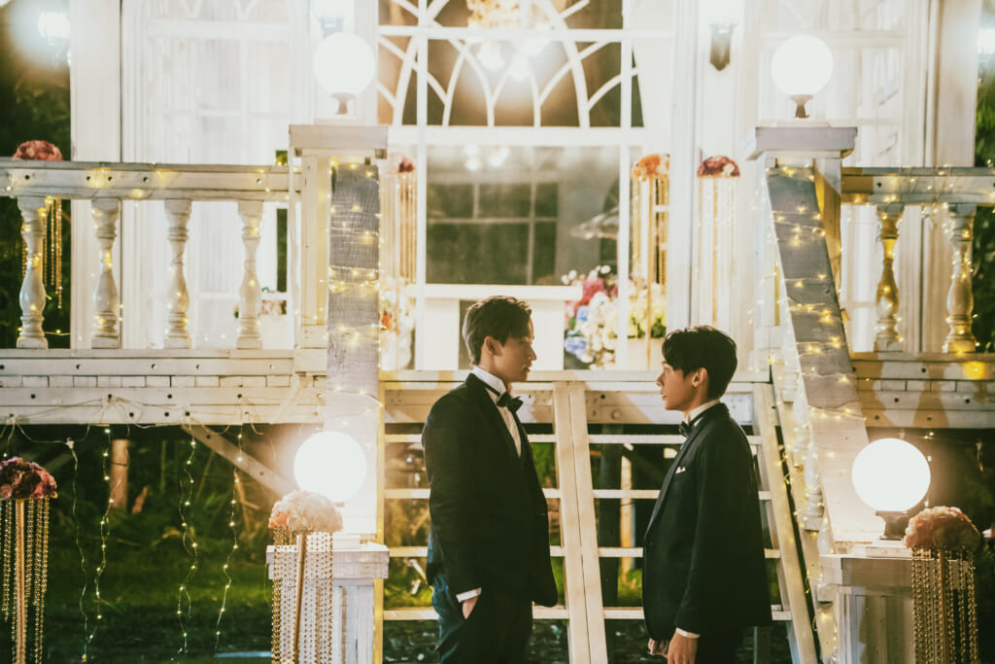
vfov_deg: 13.0
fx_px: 2902
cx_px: 498
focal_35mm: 105
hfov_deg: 19.5
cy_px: 332
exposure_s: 1/60
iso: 4000
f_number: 4
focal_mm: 105
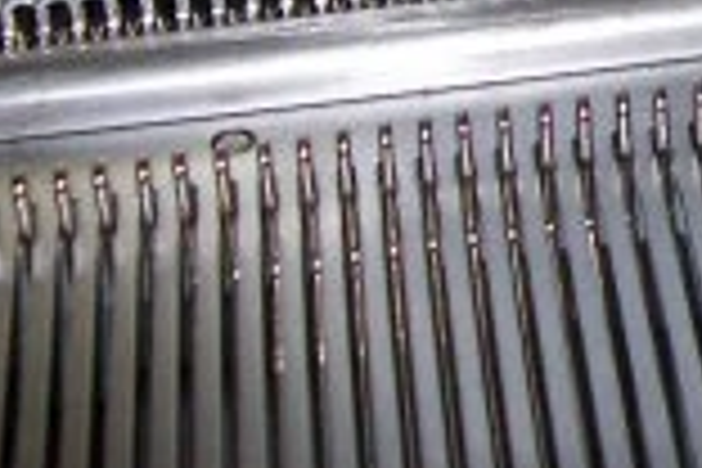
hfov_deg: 13.7
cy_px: -580
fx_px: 2827
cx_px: 891
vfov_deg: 8.7
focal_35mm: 145
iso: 125
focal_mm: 5.6
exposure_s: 1/60
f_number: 2.7
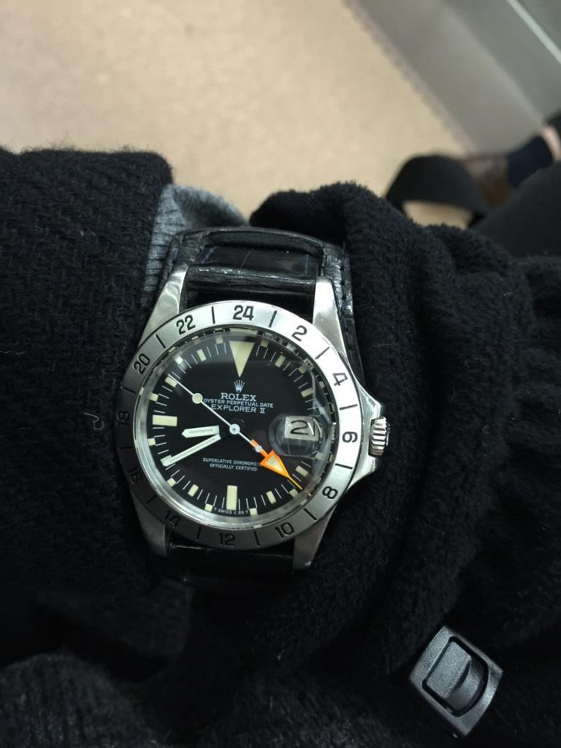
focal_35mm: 29
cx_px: 280
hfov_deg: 48.2
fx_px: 627
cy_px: 374
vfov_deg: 61.7
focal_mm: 4.15
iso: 125
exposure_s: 1/15
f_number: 2.2
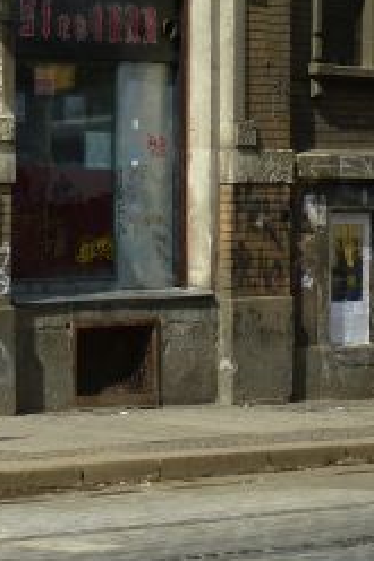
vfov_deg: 9.2
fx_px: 3480
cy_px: 166
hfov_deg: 6.1
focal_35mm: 223
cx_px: -238
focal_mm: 13.6
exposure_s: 1/500
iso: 100
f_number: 4.7
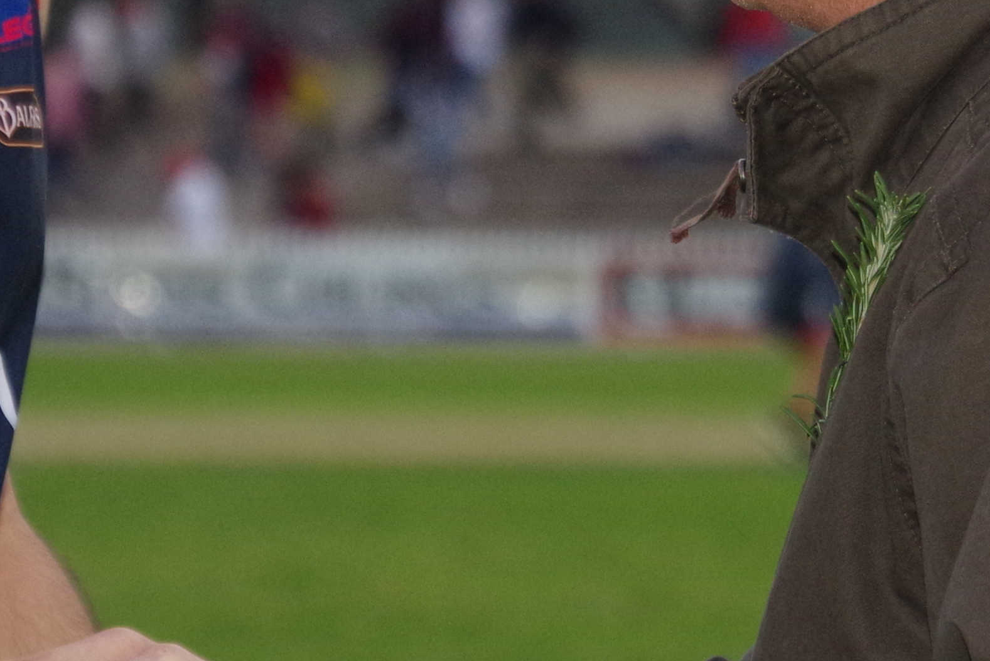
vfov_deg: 2.8
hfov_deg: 4.2
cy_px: -31
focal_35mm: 490
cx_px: 497
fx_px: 13481
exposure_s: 1/160
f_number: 5.6
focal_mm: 105
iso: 1600
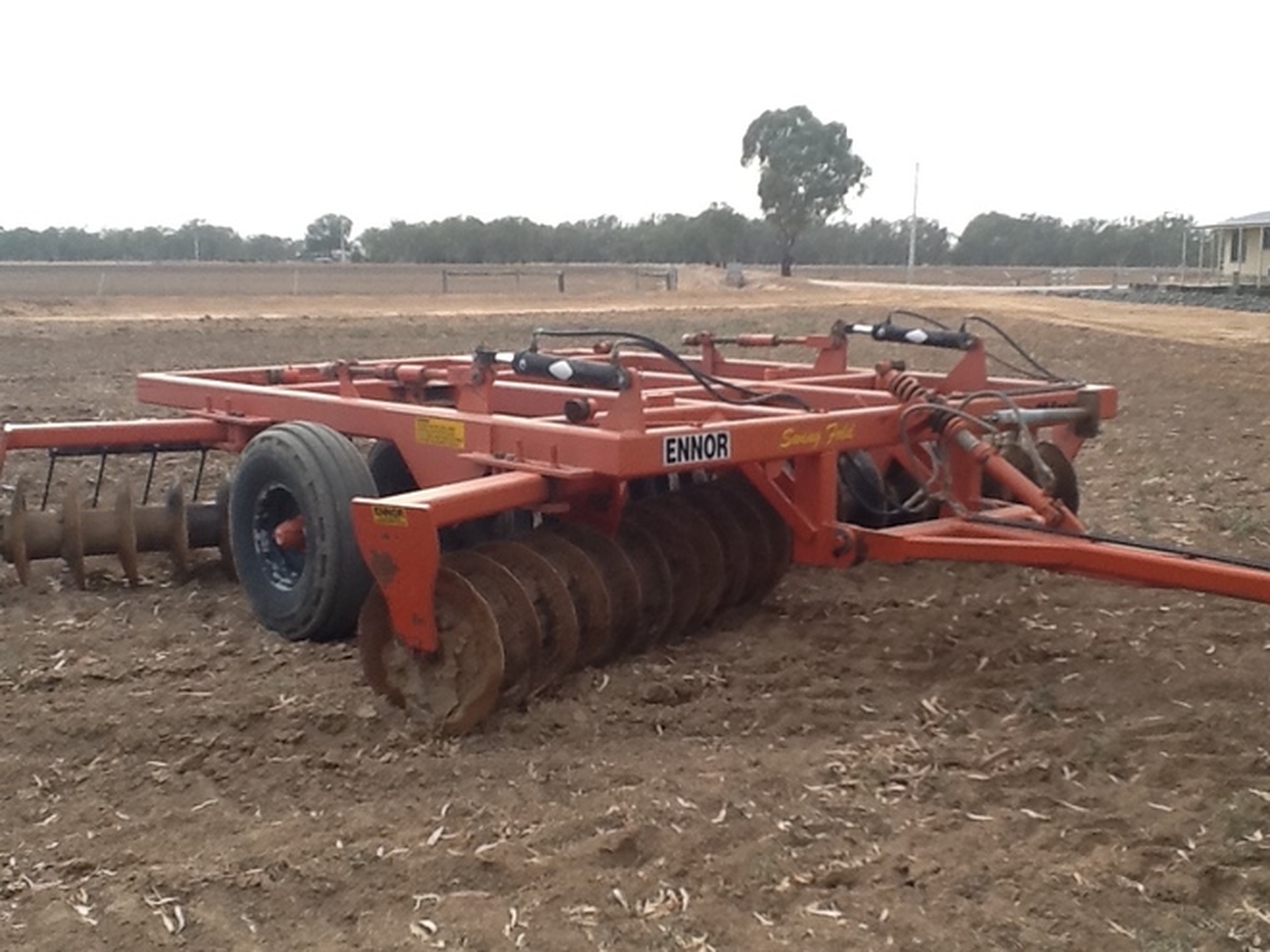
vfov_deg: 32.9
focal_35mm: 44
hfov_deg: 42.9
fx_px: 1614
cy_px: 476
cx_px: 635
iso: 40
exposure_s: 1/557
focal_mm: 2.03
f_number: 2.4
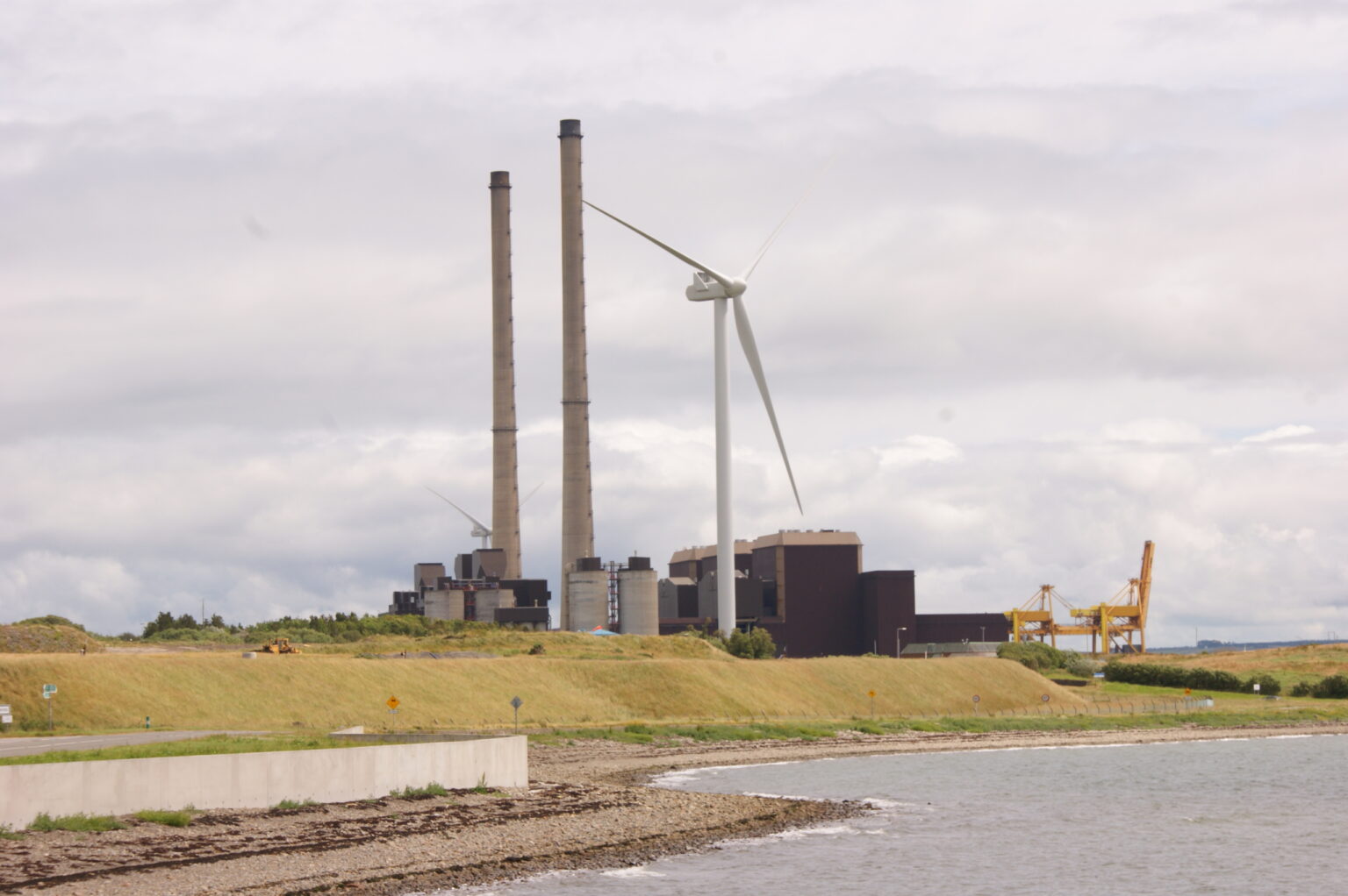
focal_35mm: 105
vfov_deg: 13.0
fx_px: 3929
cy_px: 448
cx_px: 674
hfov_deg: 19.5
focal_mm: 70
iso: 100
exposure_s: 1/160
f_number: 16
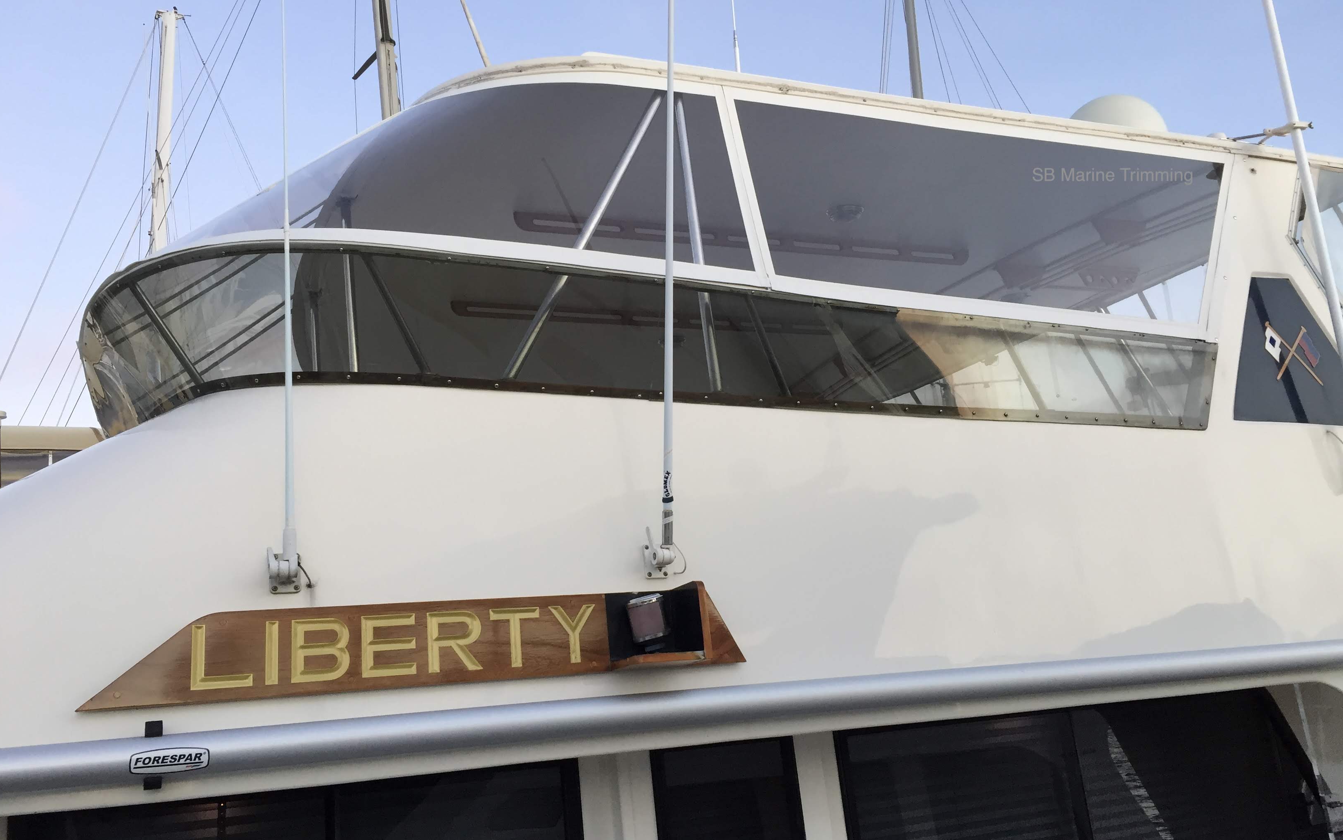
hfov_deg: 61.2
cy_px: 402
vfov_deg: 40.6
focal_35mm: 31
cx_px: 666
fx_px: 1135
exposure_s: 1/33
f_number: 2.2
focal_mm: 4.15
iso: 32
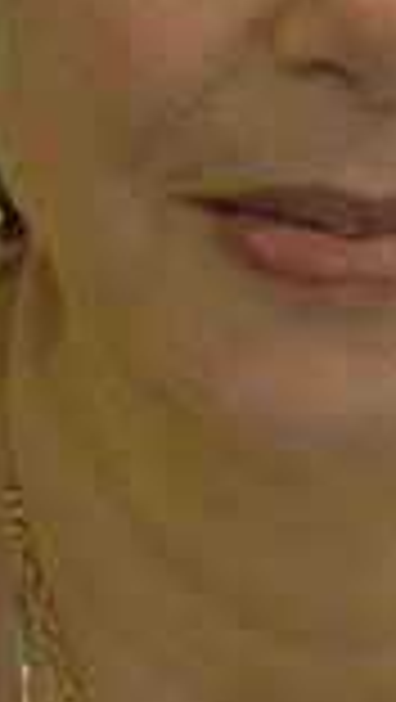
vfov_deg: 5.8
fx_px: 6892
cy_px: -126
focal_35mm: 370
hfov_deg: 3.3
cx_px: 752
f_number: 7.1
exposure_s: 1/125
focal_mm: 46
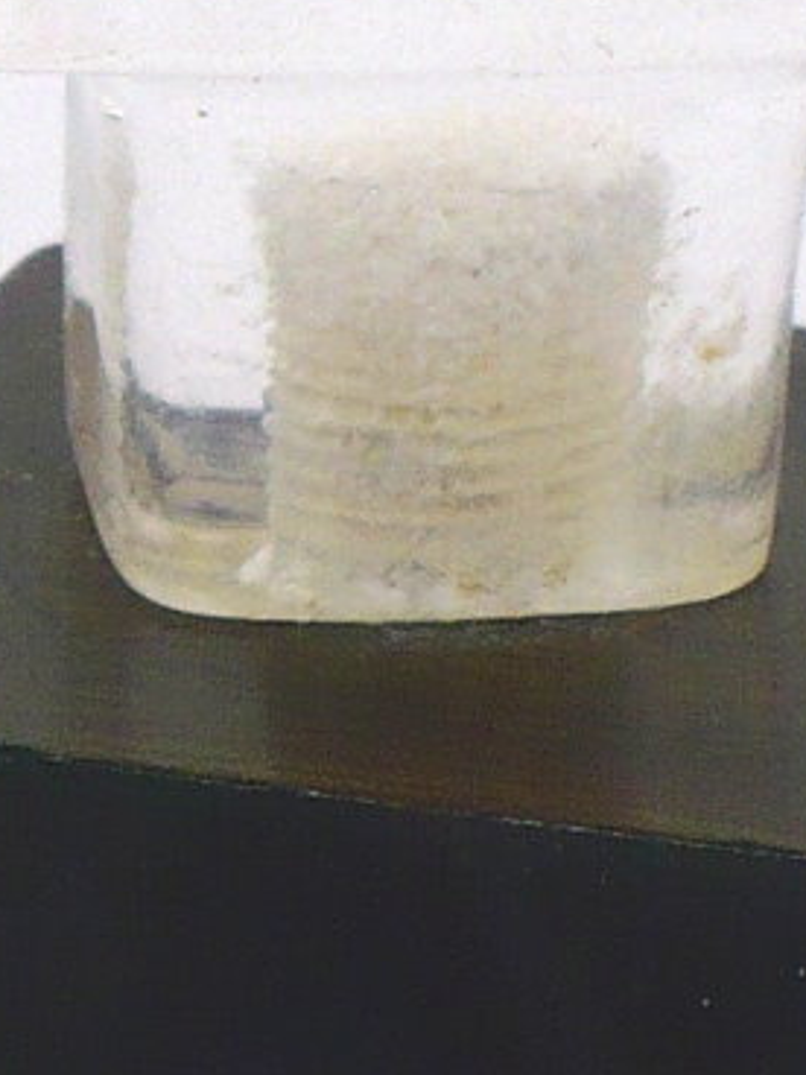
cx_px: 426
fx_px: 12542
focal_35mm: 404
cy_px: -324
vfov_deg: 4.9
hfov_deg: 3.7
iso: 100
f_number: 3.3
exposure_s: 1/640
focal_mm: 12.9
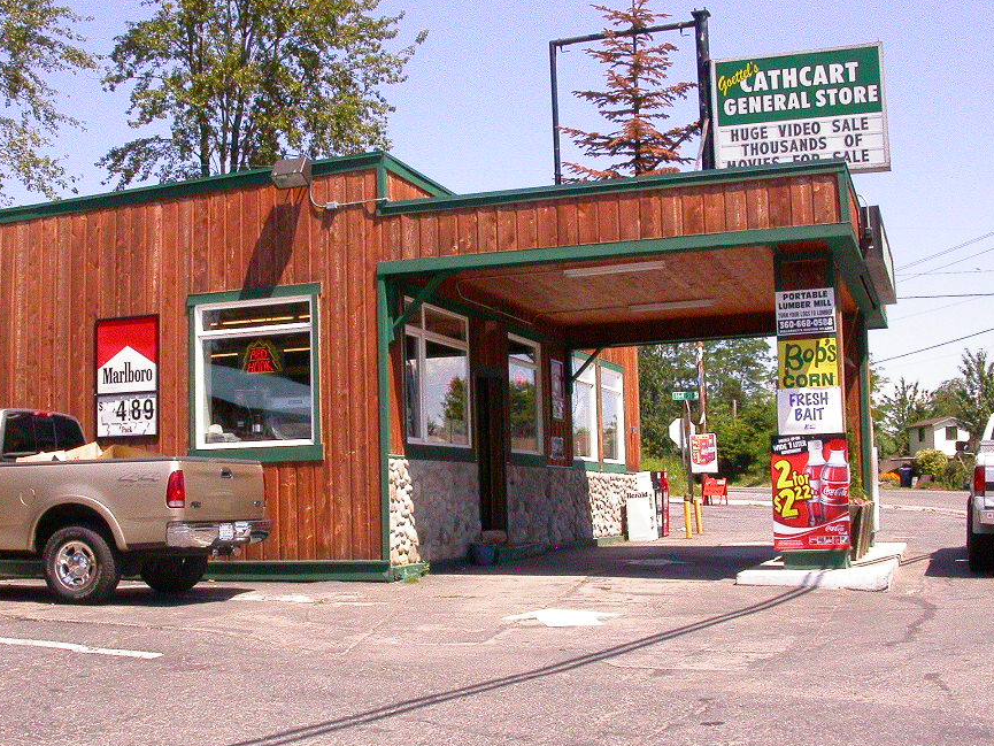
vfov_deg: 32.1
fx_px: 1292
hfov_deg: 42.0
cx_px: 429
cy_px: 428
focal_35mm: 45
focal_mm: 7.85
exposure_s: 1/1754
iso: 800
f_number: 7.5
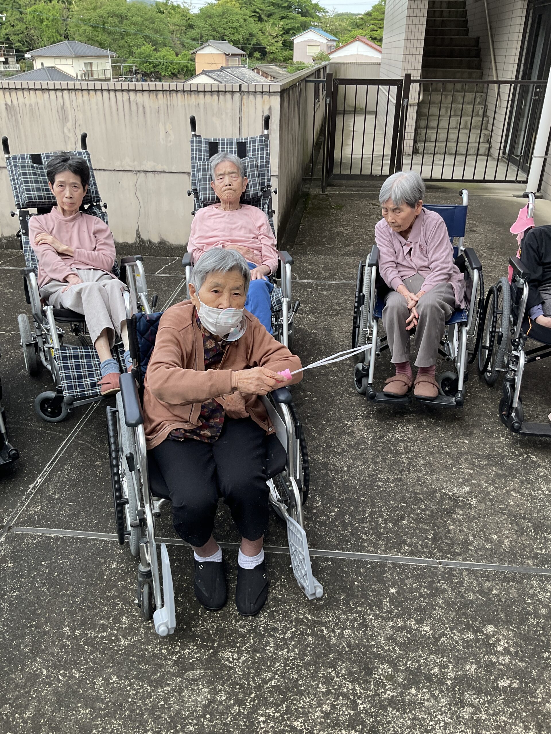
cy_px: 367
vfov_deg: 61.7
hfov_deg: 48.2
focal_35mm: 29
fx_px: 615
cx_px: 276
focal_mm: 3
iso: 16
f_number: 1.8
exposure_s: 1/237
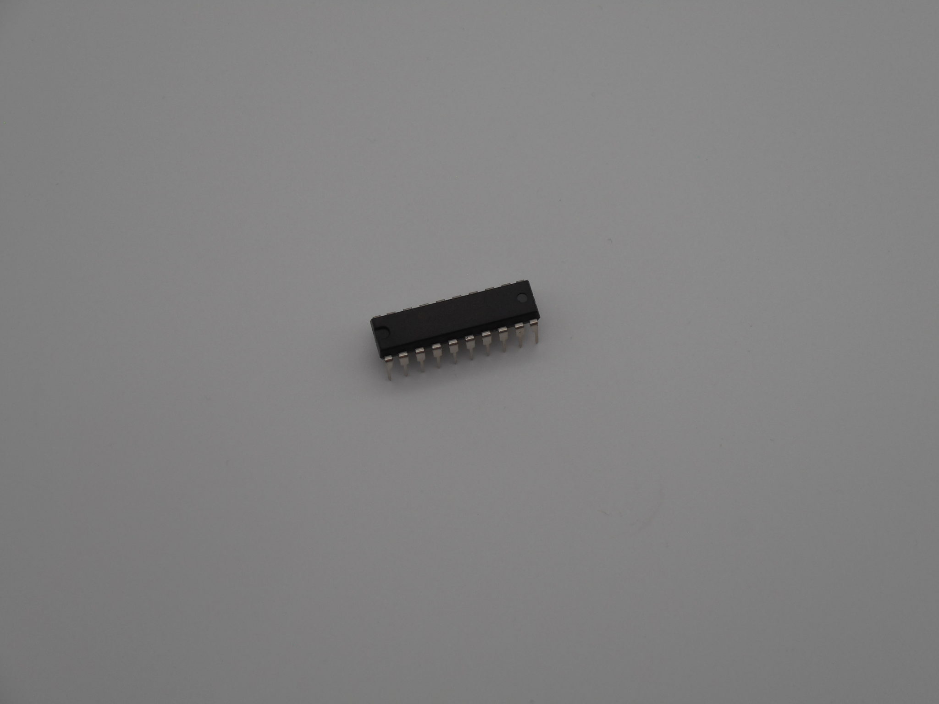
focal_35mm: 77
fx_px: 2089
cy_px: 352
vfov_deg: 19.1
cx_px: 470
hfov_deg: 25.3
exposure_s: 1/200
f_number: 5.5
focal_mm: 13.8
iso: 80
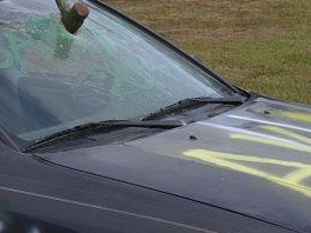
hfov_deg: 13.7
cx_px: 9
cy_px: -106
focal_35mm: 142
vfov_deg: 10.1
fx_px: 1276
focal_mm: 26
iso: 200
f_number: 7.1
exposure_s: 1/200
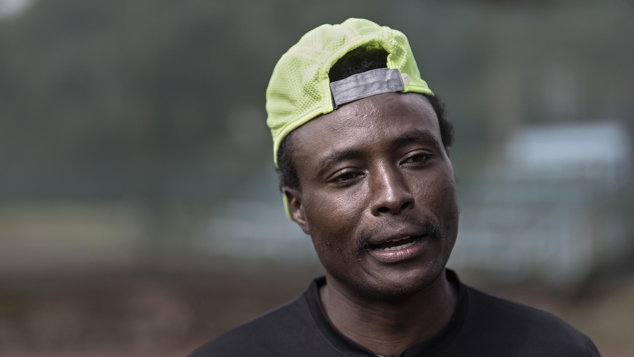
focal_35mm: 126
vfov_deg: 9.6
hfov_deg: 17.0
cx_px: 317
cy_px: 181
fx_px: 2118
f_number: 2.8
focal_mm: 120
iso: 280
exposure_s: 1/3000
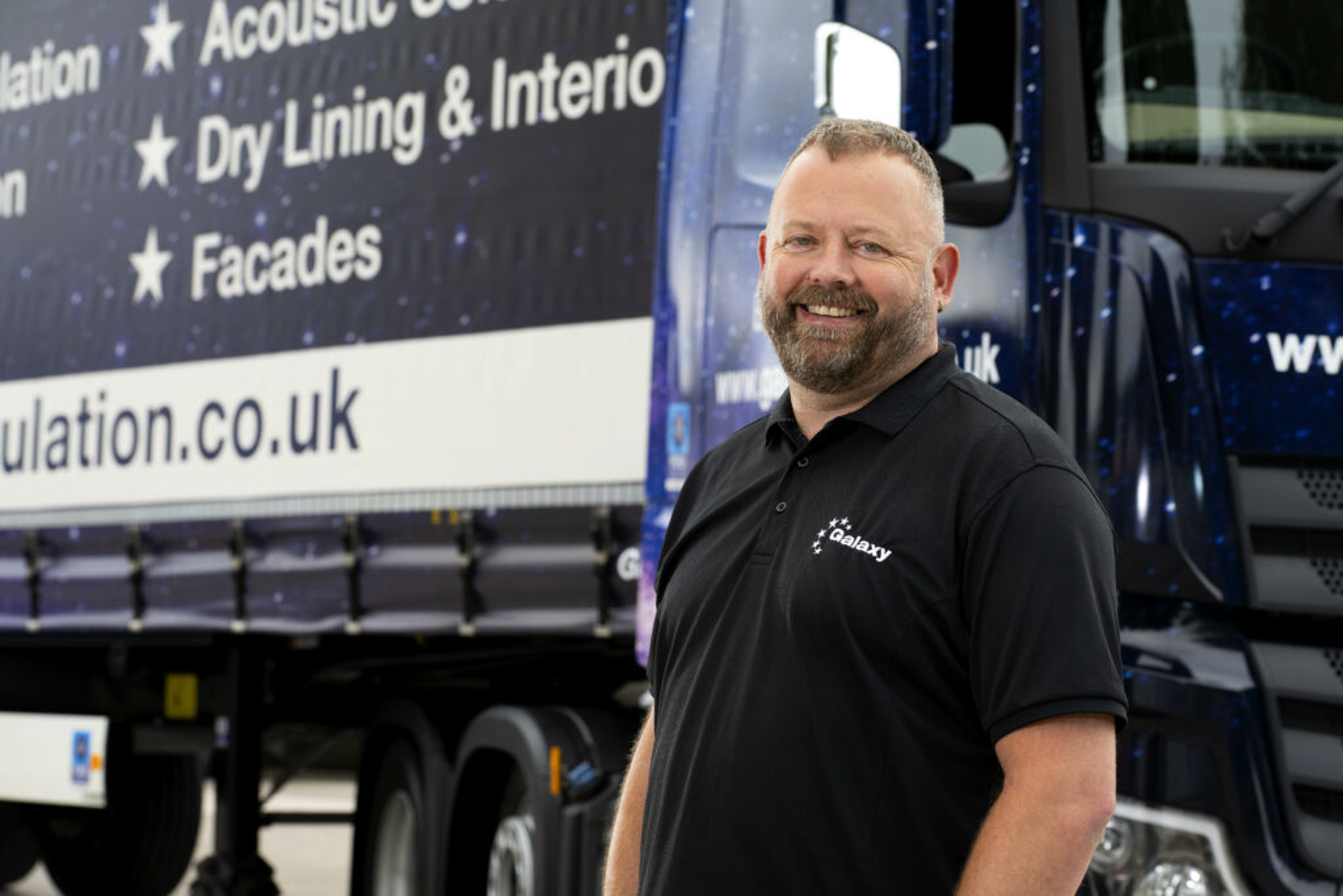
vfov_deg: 13.4
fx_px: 3805
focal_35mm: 102
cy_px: 448
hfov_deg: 20.0
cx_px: 672
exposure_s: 1/200
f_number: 7.1
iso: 250
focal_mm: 102
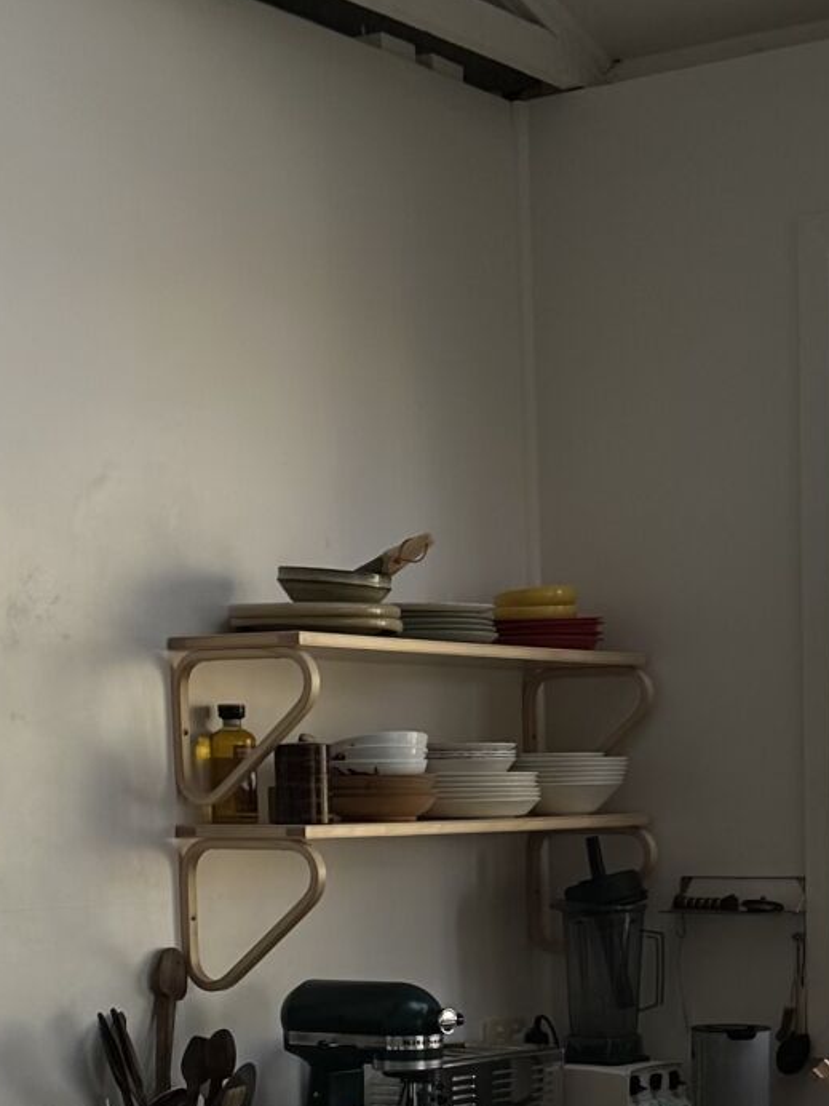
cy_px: 1015
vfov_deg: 26.4
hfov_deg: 20.4
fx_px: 2267
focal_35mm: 71
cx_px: 722
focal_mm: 6.86
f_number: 1.78
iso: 80
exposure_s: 1/309
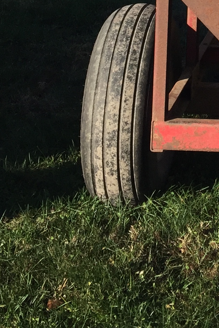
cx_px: 335
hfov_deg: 12.5
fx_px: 949
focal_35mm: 104
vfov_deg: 17.5
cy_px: -174
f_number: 2.2
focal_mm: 4.15
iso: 32
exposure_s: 1/1464
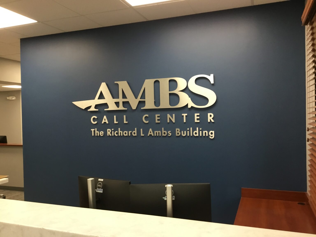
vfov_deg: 45.4
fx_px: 283
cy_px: 118
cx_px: 158
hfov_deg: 58.4
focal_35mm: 31
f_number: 2.4
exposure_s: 1/30
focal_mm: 3.3
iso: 80
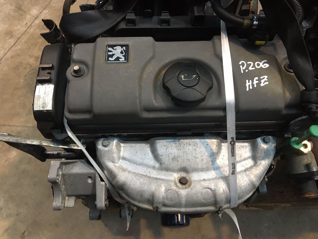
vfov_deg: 48.2
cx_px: 159
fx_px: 266
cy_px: 120
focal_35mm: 29
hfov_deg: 61.7
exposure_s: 1/25
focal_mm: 4.15
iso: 200
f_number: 2.2
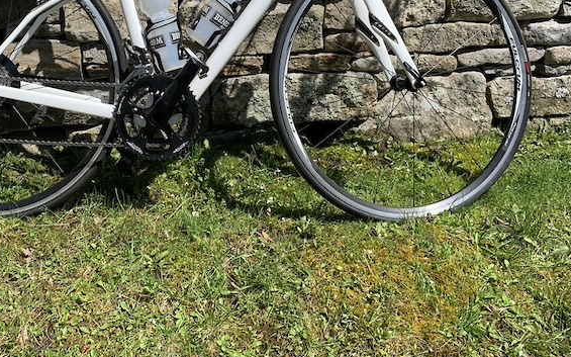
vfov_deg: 31.7
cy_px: 60
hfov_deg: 49.9
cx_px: 214
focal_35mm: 39
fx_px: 607
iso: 25
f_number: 1.8
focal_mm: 4.25
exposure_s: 1/1718
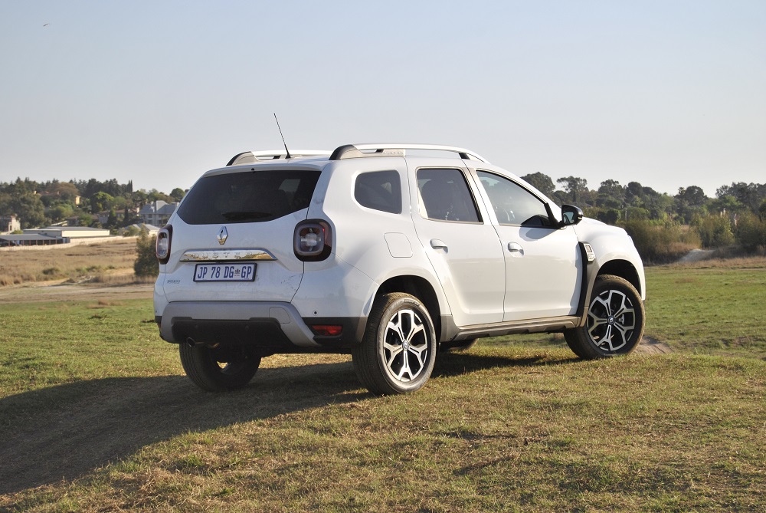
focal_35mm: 82
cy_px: 256
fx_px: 1757
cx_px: 383
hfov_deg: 24.6
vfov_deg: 16.6
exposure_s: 1/800
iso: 200
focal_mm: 55
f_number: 5.6
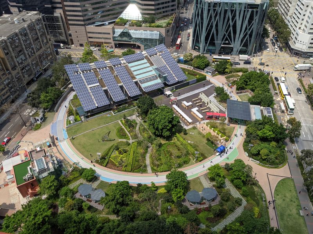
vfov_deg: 51.4
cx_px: 156
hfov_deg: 65.3
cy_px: 117
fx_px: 244
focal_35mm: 27
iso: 49
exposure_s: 1/3356
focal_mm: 4.44
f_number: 1.8
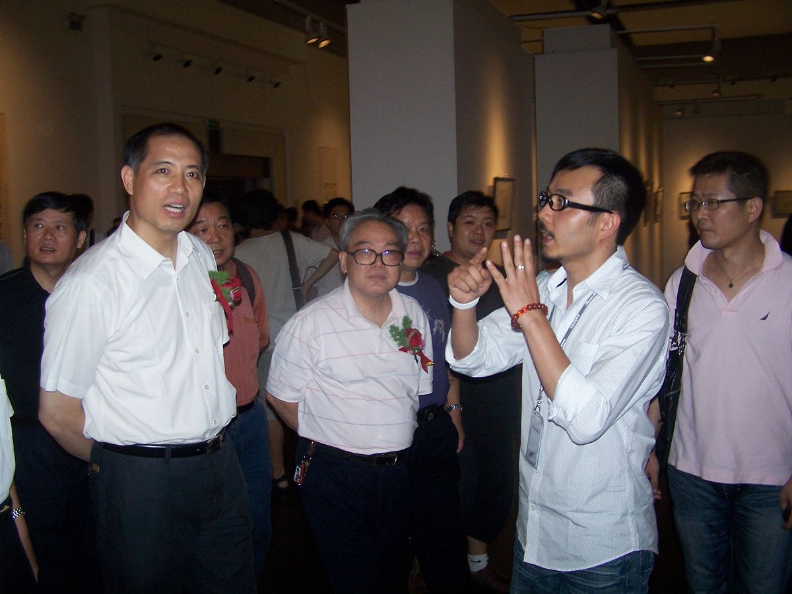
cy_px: 297
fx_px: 869
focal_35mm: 38
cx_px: 396
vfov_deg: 37.7
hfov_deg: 49.0
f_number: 2.8
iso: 140
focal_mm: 6.3
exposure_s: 1/60
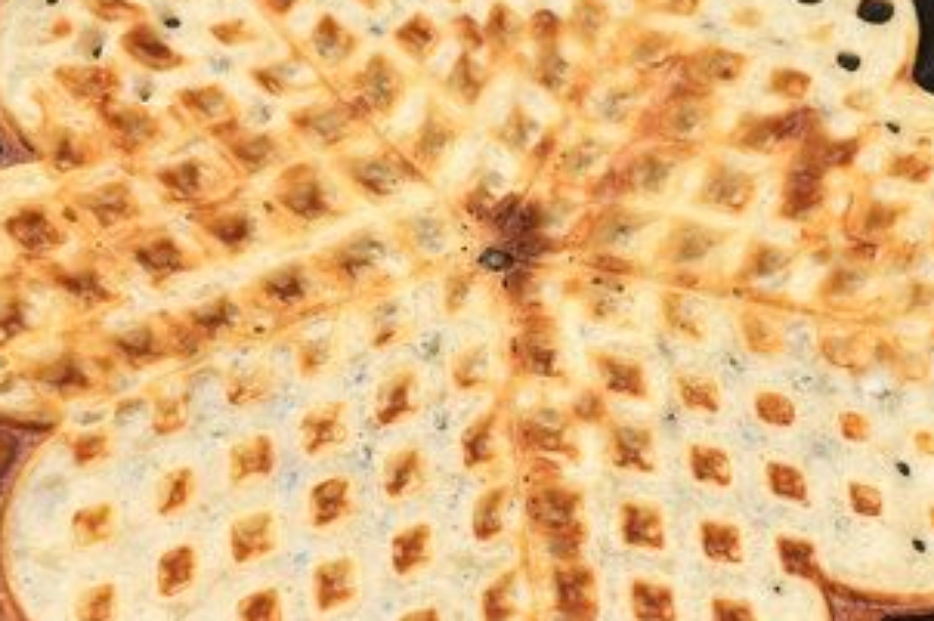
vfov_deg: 22.5
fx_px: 1556
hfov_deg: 33.4
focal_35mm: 60
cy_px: 389
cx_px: 489
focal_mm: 4.15
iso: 25
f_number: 2.2
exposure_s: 1/354
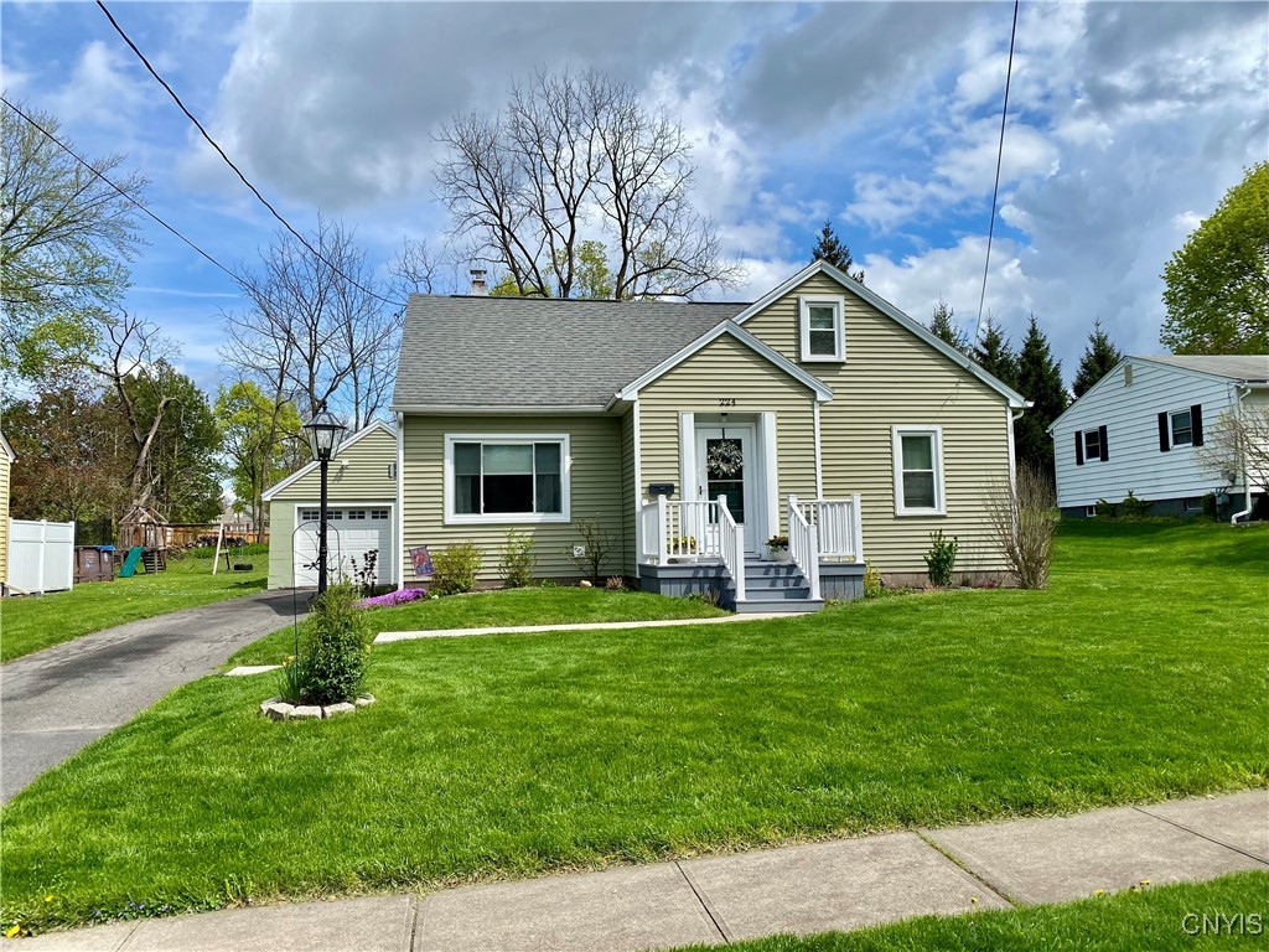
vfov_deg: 53.1
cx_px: 634
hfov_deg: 67.3
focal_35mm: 26
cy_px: 476
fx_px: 953
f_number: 1.8
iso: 32
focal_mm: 4.25
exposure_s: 1/3731
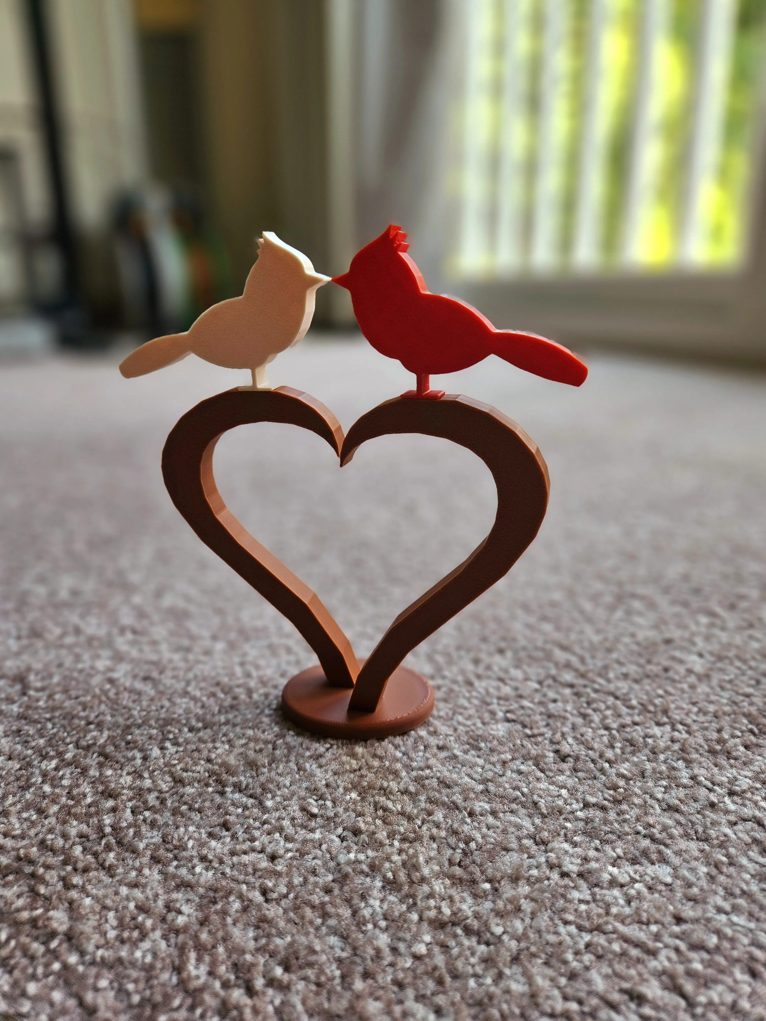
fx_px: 679
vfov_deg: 73.9
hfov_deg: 58.9
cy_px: 510
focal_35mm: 23
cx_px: 383
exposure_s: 1/120
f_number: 1.8
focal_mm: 5.4
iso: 80
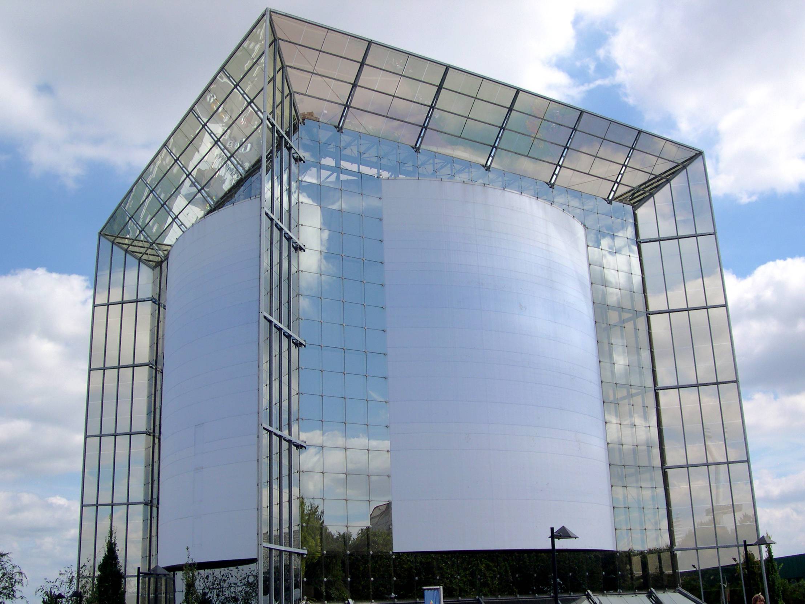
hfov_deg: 49.0
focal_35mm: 38
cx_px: 402
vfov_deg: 37.7
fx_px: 884
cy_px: 302
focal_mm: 8
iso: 100
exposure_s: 1/286
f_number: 7.6
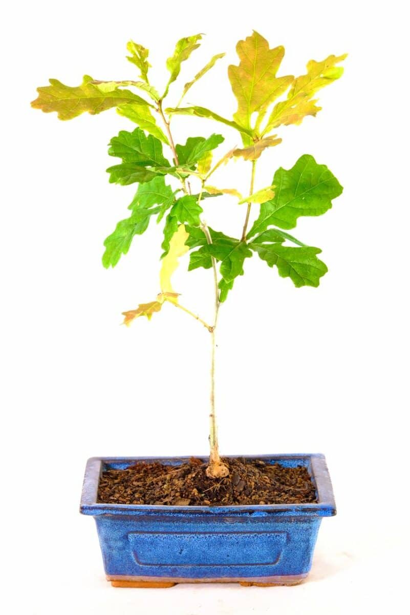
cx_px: 205
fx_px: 1826
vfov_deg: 19.1
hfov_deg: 12.8
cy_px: 308
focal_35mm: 107
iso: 500
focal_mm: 71.1
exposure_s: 1/15
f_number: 10
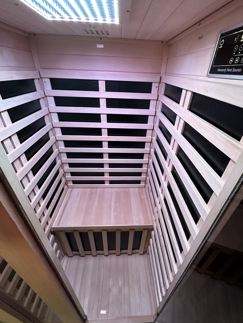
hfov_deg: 81.7
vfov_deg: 98.1
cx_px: 128
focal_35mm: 15
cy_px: 155
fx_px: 140
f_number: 2.2
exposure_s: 1/94
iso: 320
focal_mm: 2.22
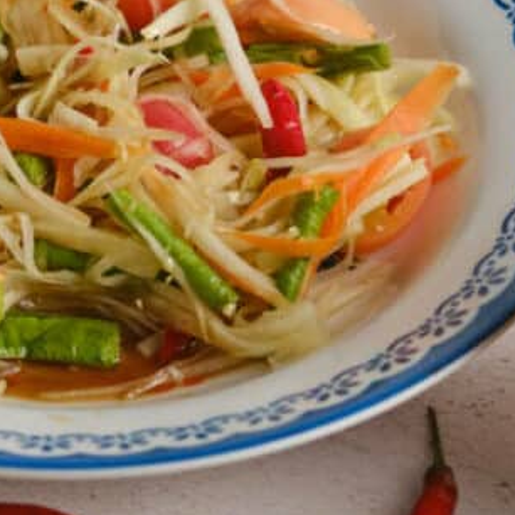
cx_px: 101
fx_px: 3232
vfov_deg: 9.1
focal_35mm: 192
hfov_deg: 9.1
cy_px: 131
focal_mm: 60
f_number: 5.6
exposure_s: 1/60
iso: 3200
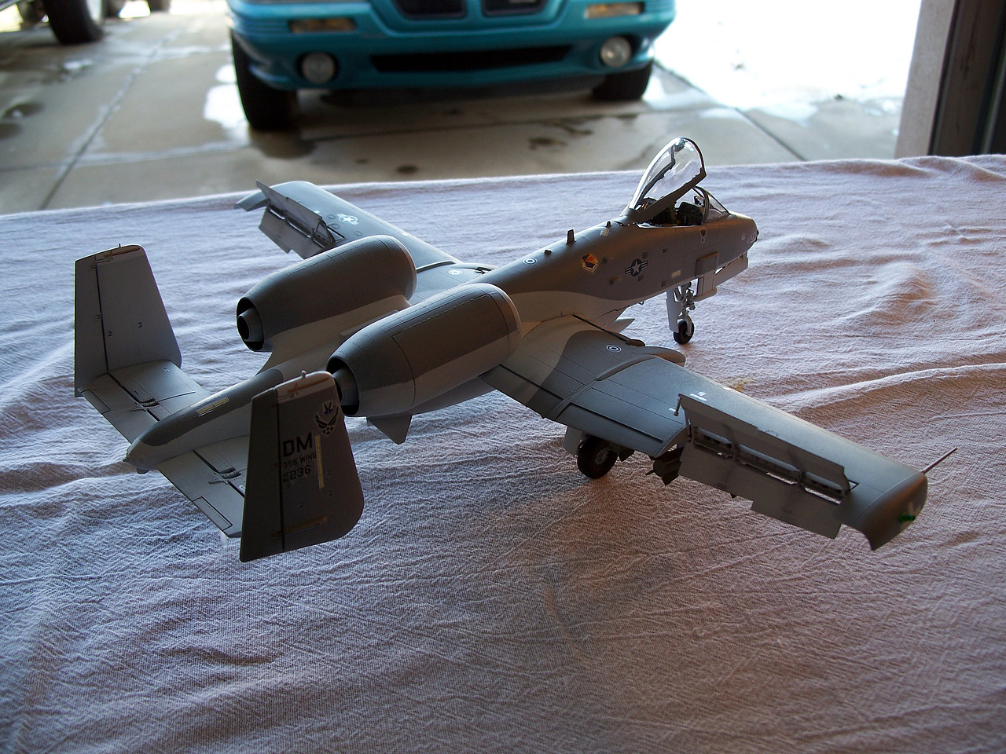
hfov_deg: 50.1
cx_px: 503
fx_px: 1075
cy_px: 377
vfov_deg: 38.7
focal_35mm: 37
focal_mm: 7.8
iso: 64
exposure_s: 1/60
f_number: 2.8
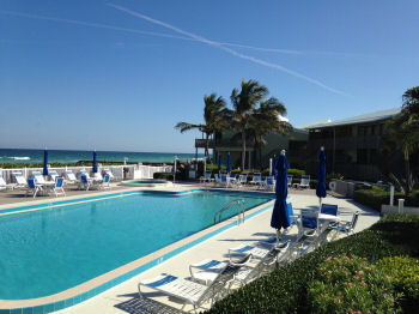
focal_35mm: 33
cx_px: 210
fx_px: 399
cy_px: 157
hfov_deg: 55.4
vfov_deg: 42.9
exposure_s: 1/2584
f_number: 2.4
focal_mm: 4.12
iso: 50
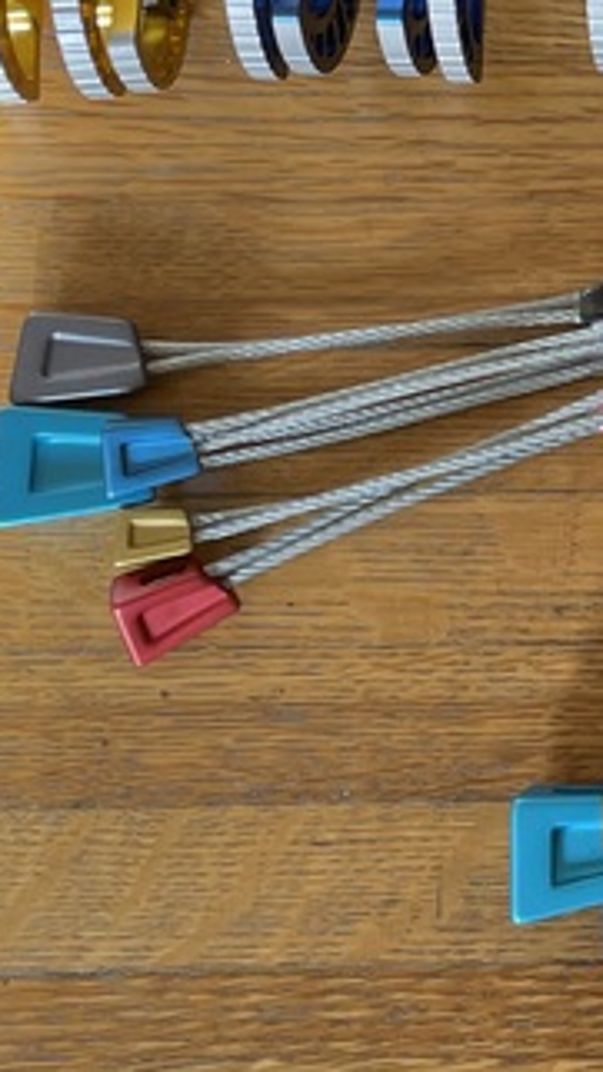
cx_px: 1003
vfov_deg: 23.4
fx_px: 2503
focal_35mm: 88
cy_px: 47
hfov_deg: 12.8
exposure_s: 1/121
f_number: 1.6
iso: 50
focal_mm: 4.2
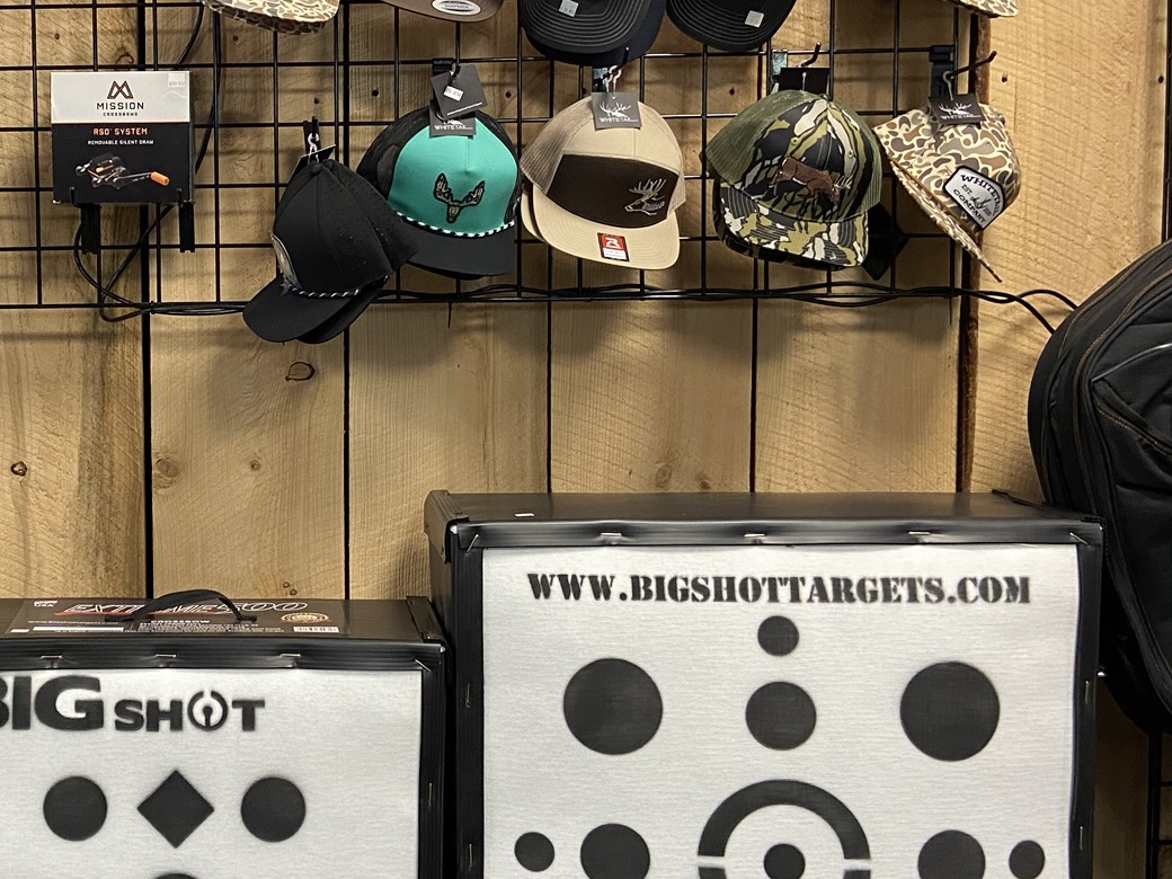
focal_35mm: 50
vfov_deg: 29.1
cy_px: 379
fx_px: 1693
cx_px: 207
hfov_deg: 36.7
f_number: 1.8
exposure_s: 1/60
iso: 250
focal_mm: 4.25
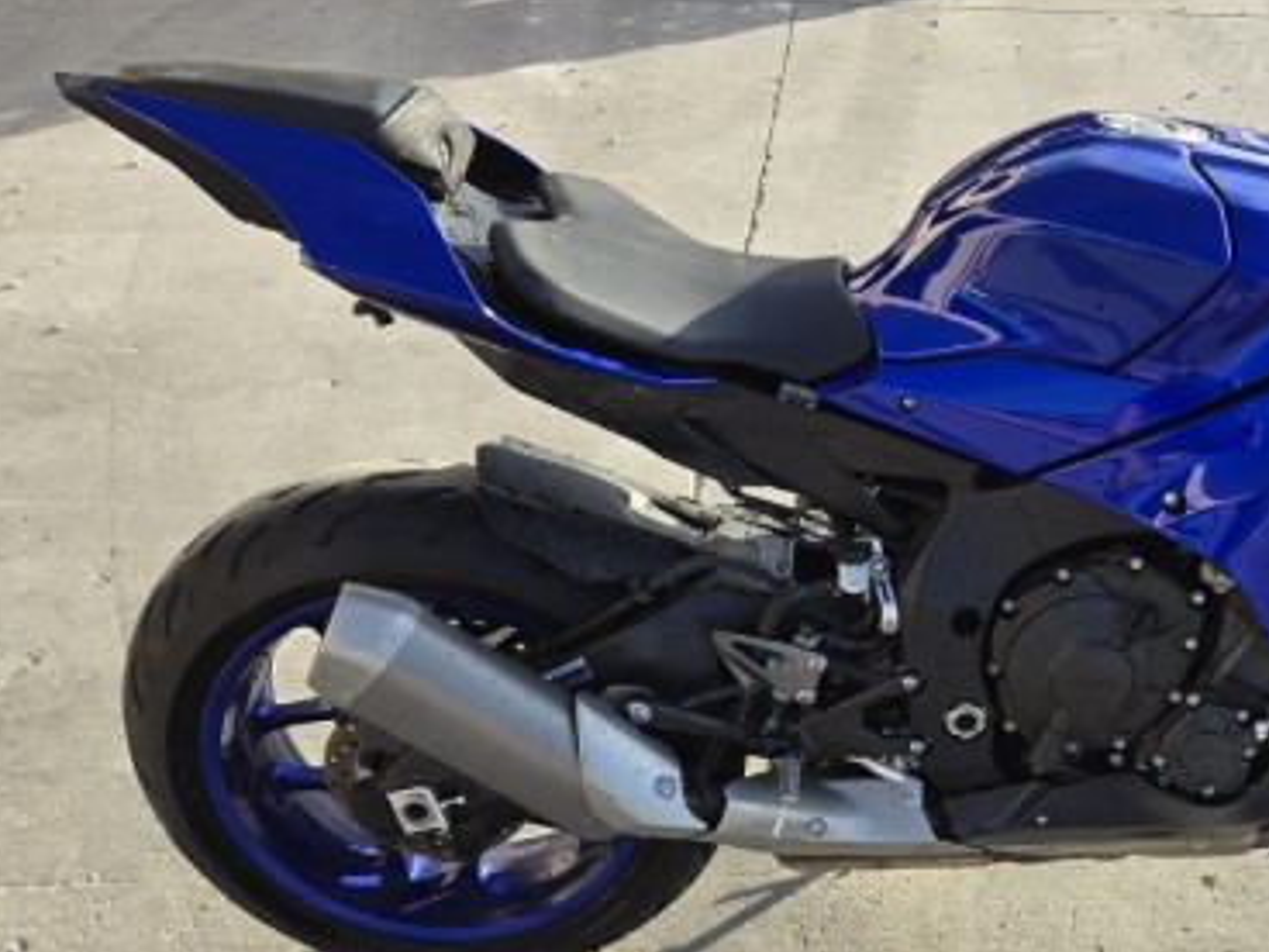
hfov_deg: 44.5
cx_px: 1021
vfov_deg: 35.4
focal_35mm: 40
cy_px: 680
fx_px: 1466
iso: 25
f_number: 1.8
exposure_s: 1/403
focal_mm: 5.4
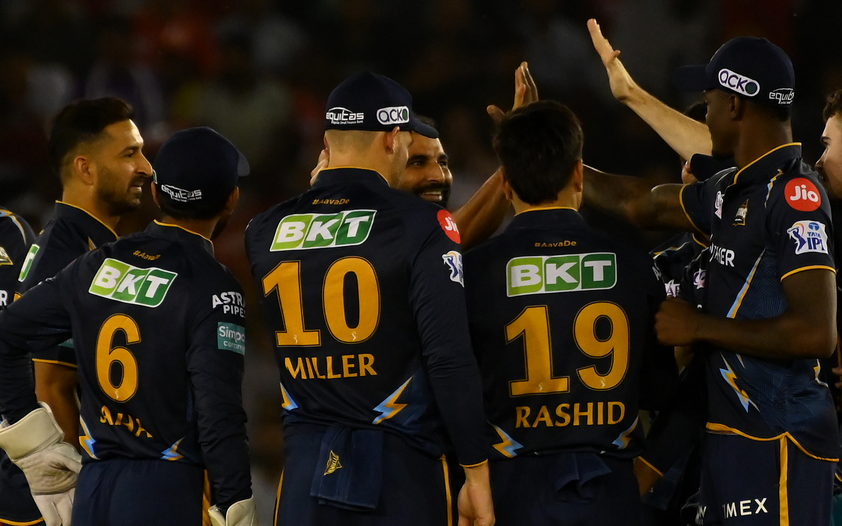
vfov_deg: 1.7
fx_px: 17348
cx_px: 405
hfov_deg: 2.8
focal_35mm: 756
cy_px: 326
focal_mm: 500
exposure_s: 1/800
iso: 3200
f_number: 5.6
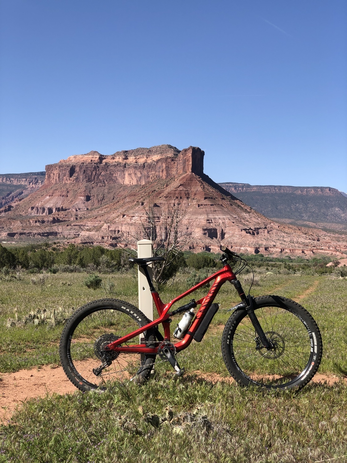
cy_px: 232
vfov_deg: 36.8
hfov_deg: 28.0
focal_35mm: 52
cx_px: 174
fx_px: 695
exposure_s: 1/706
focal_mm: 6
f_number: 2.4
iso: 16
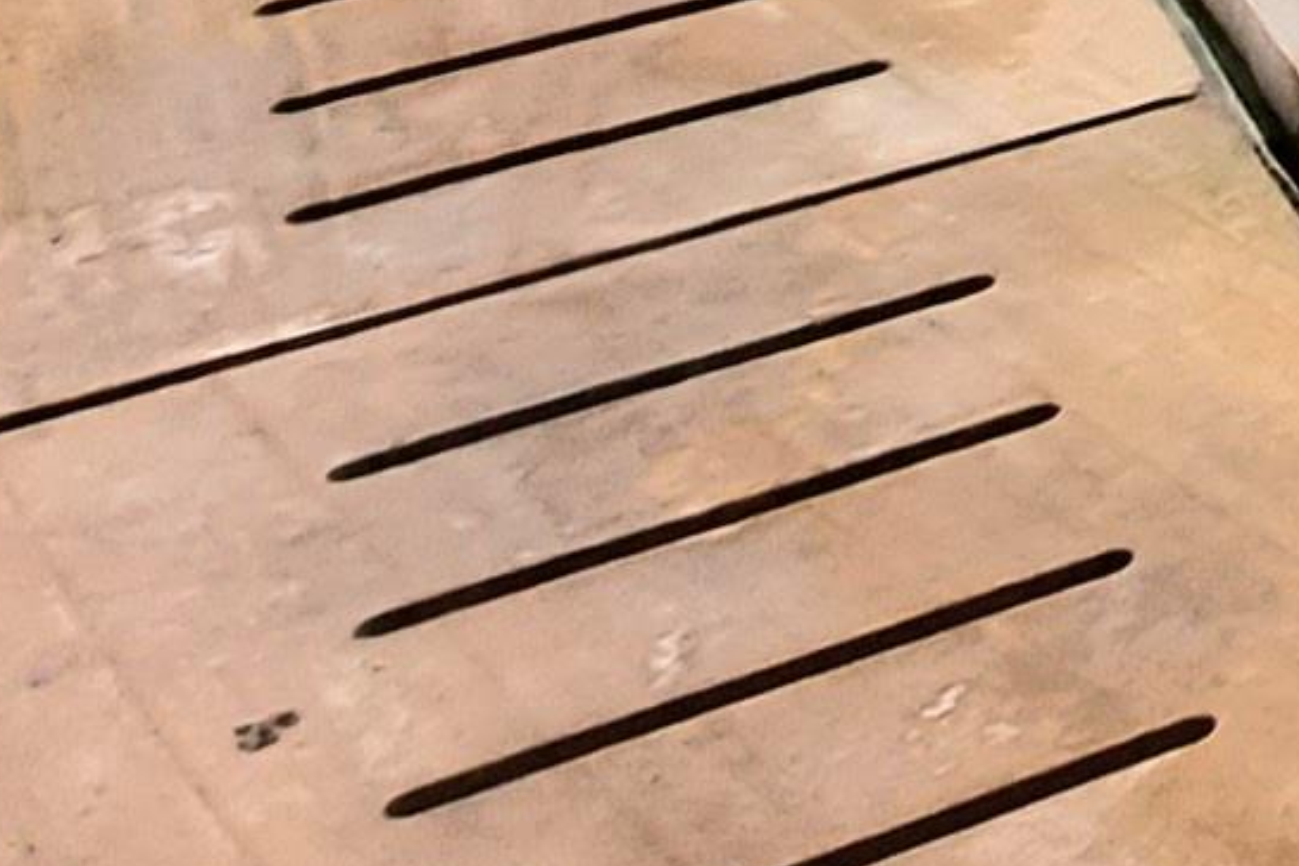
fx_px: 3572
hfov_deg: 12.1
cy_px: -1815
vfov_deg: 10.0
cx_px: 3695
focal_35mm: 99
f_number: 2.2
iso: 50
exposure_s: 1/120
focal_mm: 2.2
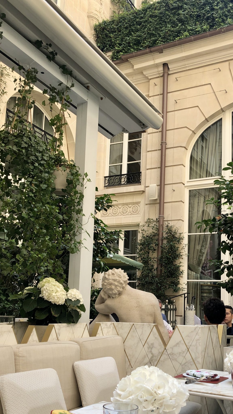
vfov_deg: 52.5
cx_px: 146
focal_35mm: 38
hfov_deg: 31.1
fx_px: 417
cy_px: 245
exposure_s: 1/289
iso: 20
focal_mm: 3.99
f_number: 1.8
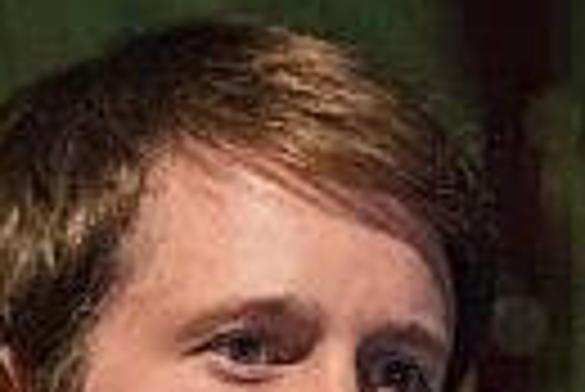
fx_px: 11632
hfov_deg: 2.9
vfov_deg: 1.9
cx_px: 212
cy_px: 834
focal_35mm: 715
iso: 3200
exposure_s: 1/60
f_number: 2.8
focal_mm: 116
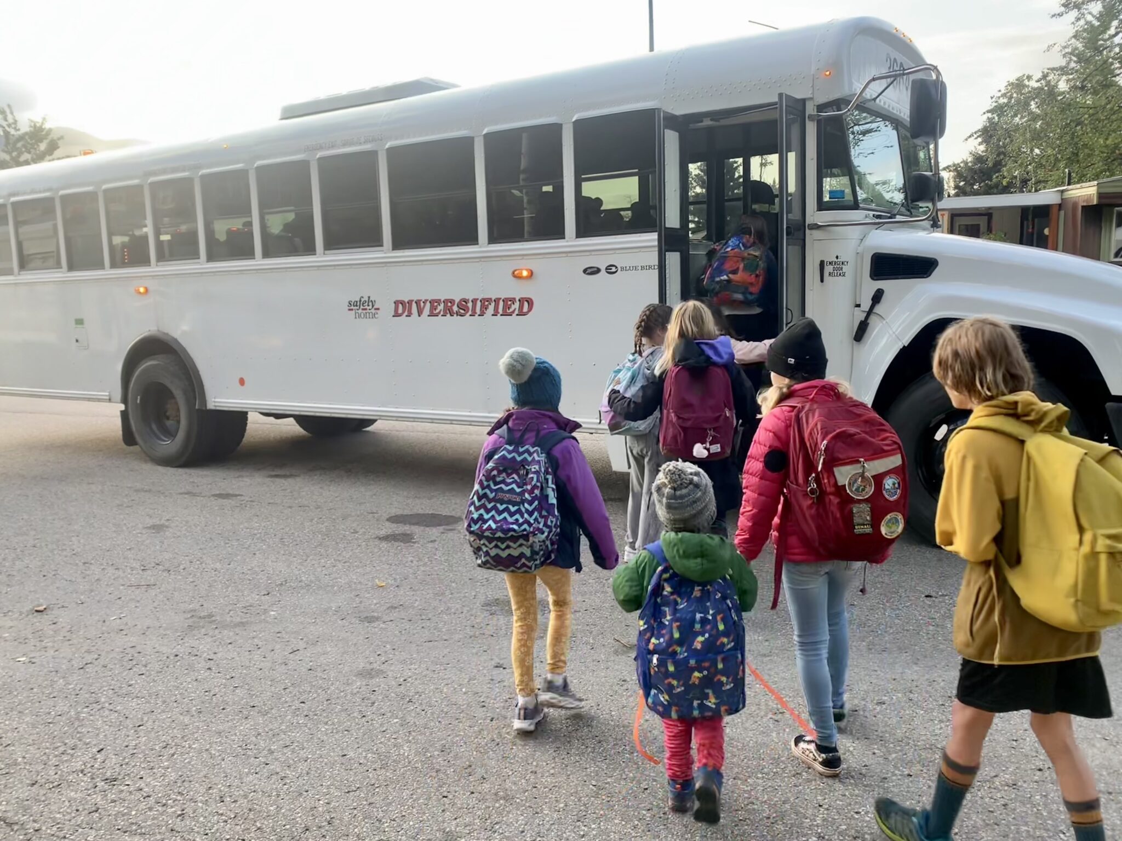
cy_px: 420
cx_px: 561
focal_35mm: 26
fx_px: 843
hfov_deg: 67.3
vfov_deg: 53.1
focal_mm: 4.25
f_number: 1.8
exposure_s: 1/200
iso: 25
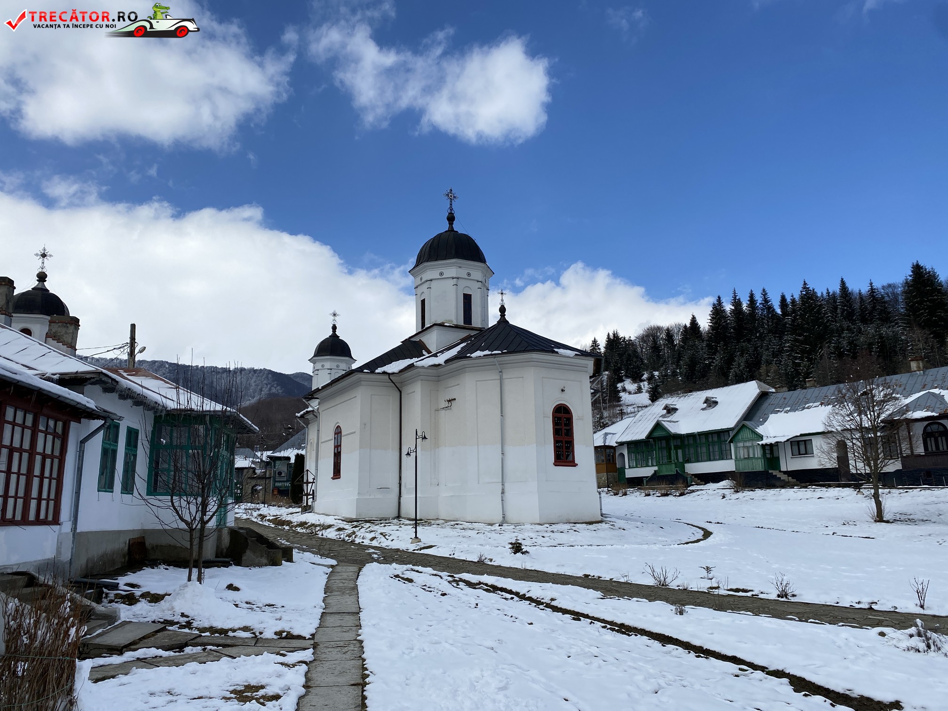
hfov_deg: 67.3
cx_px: 474
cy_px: 356
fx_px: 712
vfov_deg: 53.1
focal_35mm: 26
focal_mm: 4.25
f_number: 1.8
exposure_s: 1/5236
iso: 32
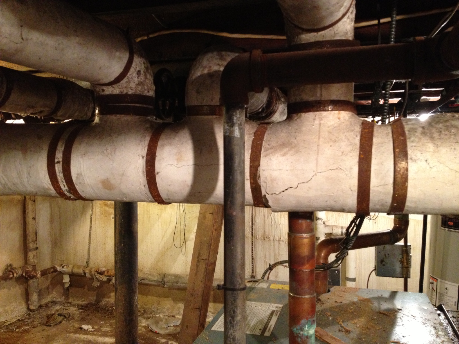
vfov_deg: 40.7
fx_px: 464
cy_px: 172
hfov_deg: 52.6
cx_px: 230
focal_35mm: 35
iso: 400
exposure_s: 1/20
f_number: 2.4
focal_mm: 4.28
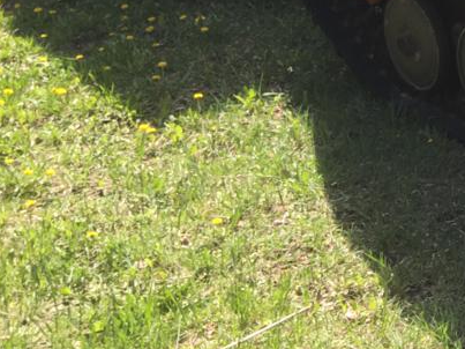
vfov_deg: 15.8
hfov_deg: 20.0
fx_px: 1168
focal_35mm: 87
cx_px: 658
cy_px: -152
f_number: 2.2
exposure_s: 1/413
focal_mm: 4.15
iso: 25
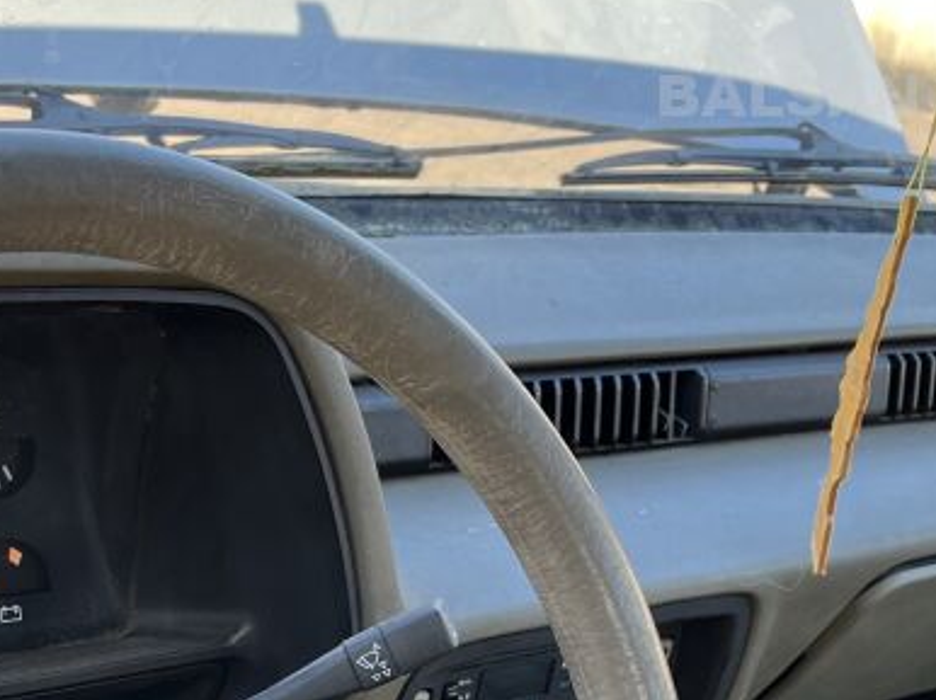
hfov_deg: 27.6
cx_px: 177
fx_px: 1865
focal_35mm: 69
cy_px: 744
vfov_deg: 20.4
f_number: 1.6
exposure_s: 1/121
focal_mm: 5.1
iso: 40
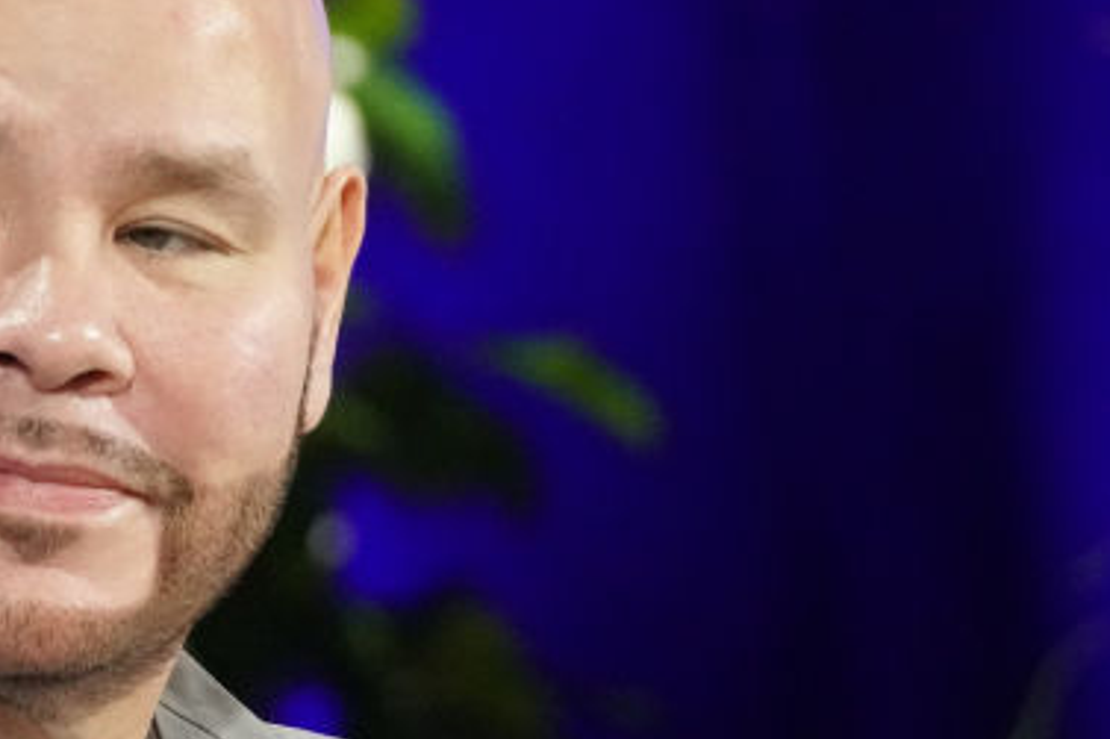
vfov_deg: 1.3
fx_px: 33407
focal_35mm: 1084
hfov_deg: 1.9
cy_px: 593
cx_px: 88
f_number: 6.3
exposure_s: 1/250
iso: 10000
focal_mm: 266
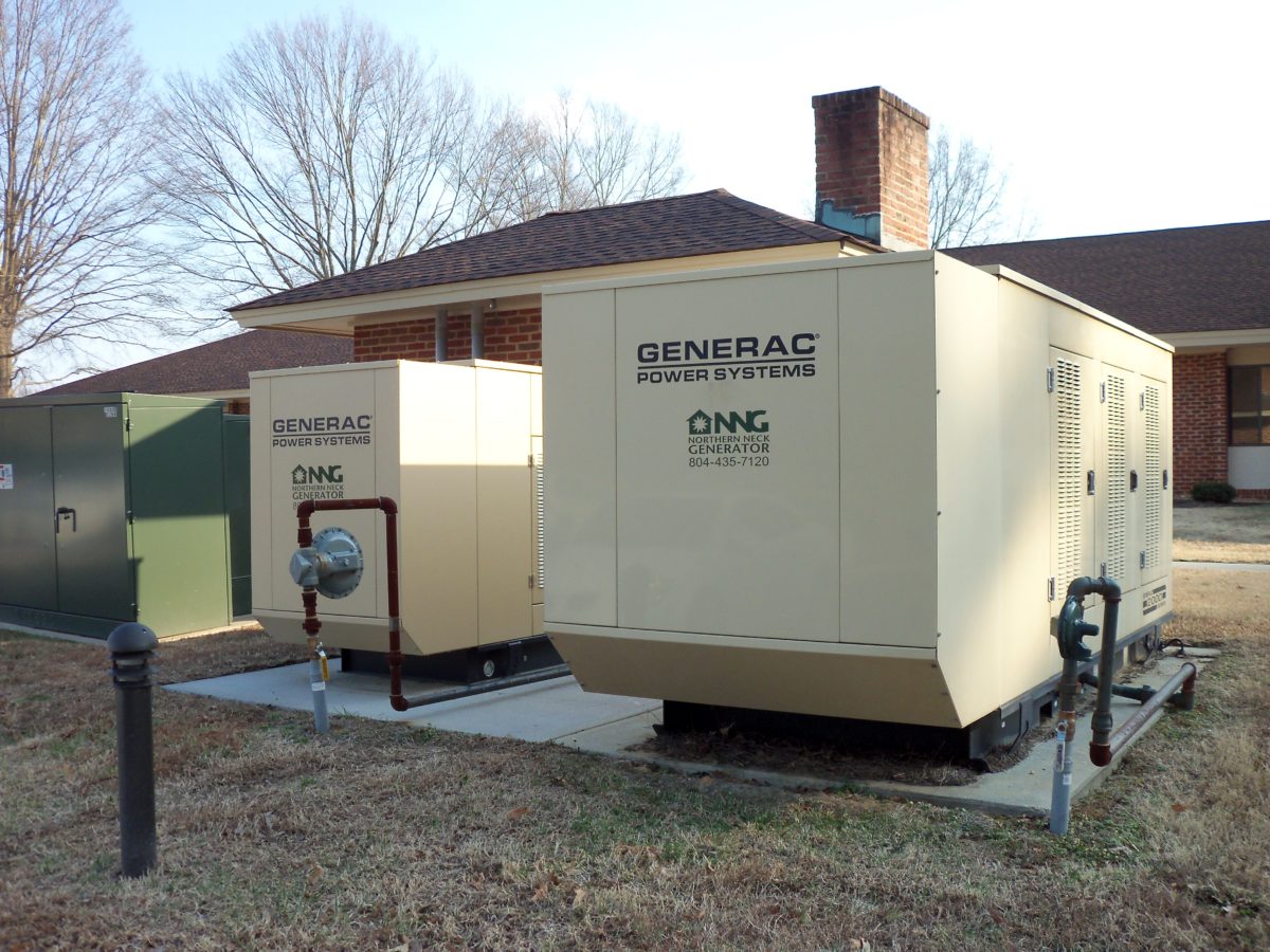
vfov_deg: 41.8
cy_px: 476
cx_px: 635
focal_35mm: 34
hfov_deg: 54.0
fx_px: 1247
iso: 80
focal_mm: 5.7
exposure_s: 1/320
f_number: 2.9
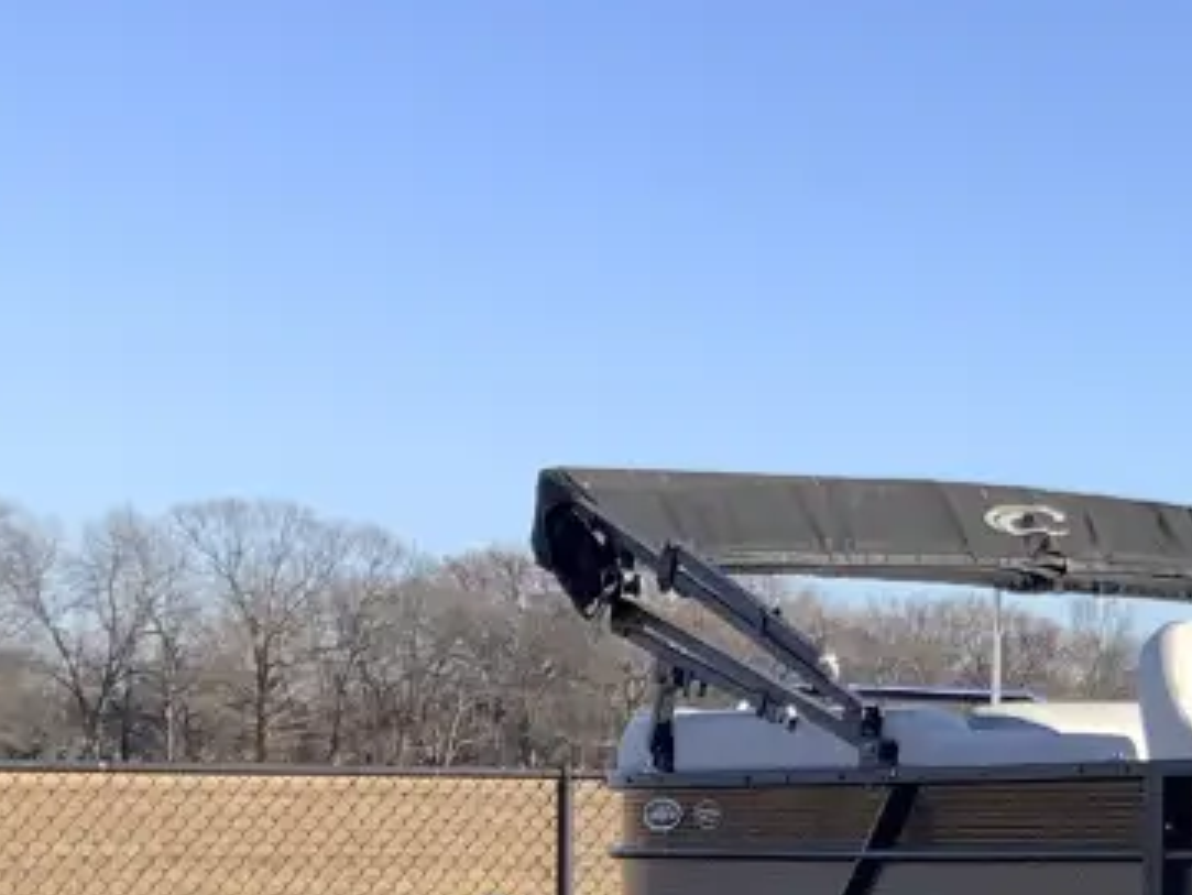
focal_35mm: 114
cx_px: 1998
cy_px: 915
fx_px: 3927
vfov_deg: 12.8
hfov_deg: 15.4
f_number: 2.4
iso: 25
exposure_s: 1/831
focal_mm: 3.3
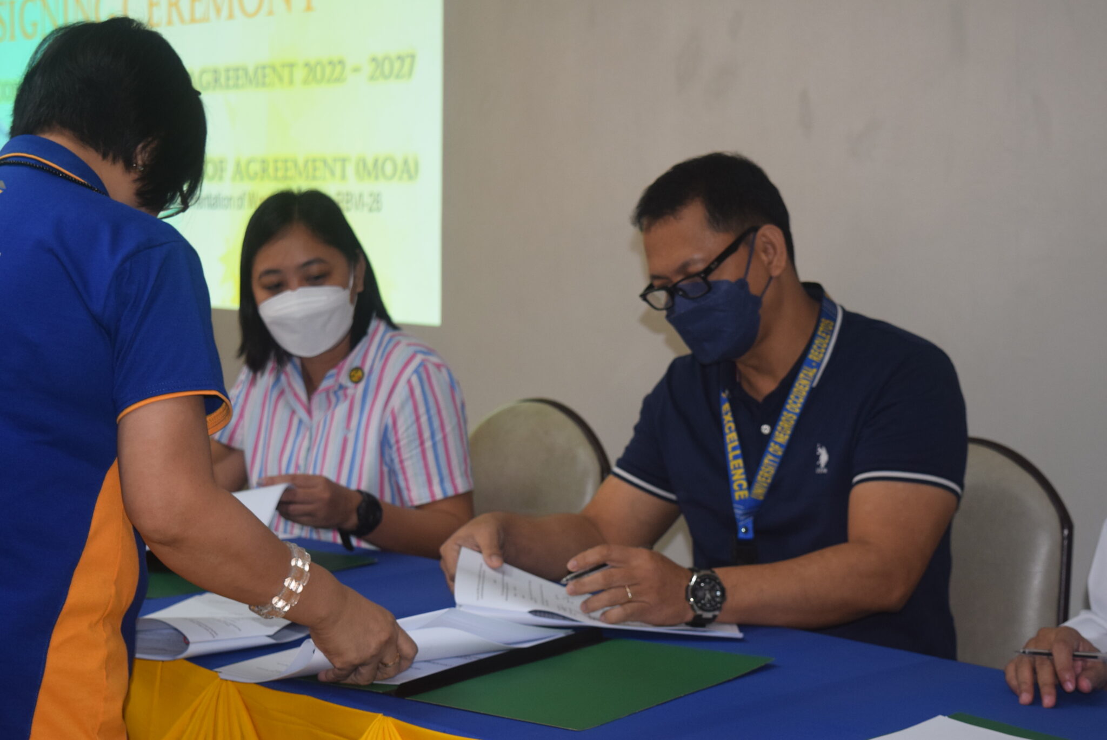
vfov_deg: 19.8
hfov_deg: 29.2
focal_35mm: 69
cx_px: 554
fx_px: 2123
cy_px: 370
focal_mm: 46
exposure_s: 1/60
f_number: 5
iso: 800
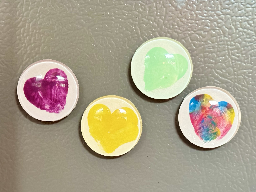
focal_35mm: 48
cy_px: 96
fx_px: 355
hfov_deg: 39.7
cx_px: 128
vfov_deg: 30.2
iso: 500
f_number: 1.78
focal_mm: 6.76
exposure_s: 1/32
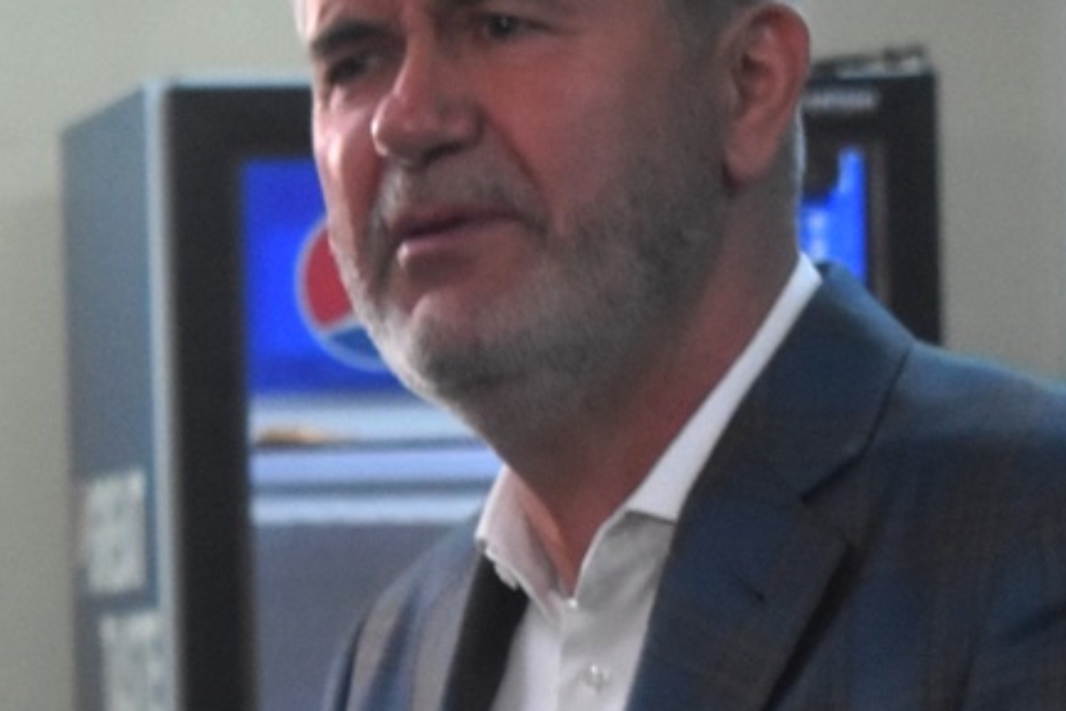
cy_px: 647
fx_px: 7580
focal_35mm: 256
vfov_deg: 5.4
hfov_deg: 8.0
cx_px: 229
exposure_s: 1/125
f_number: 5.3
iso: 2200
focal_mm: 48
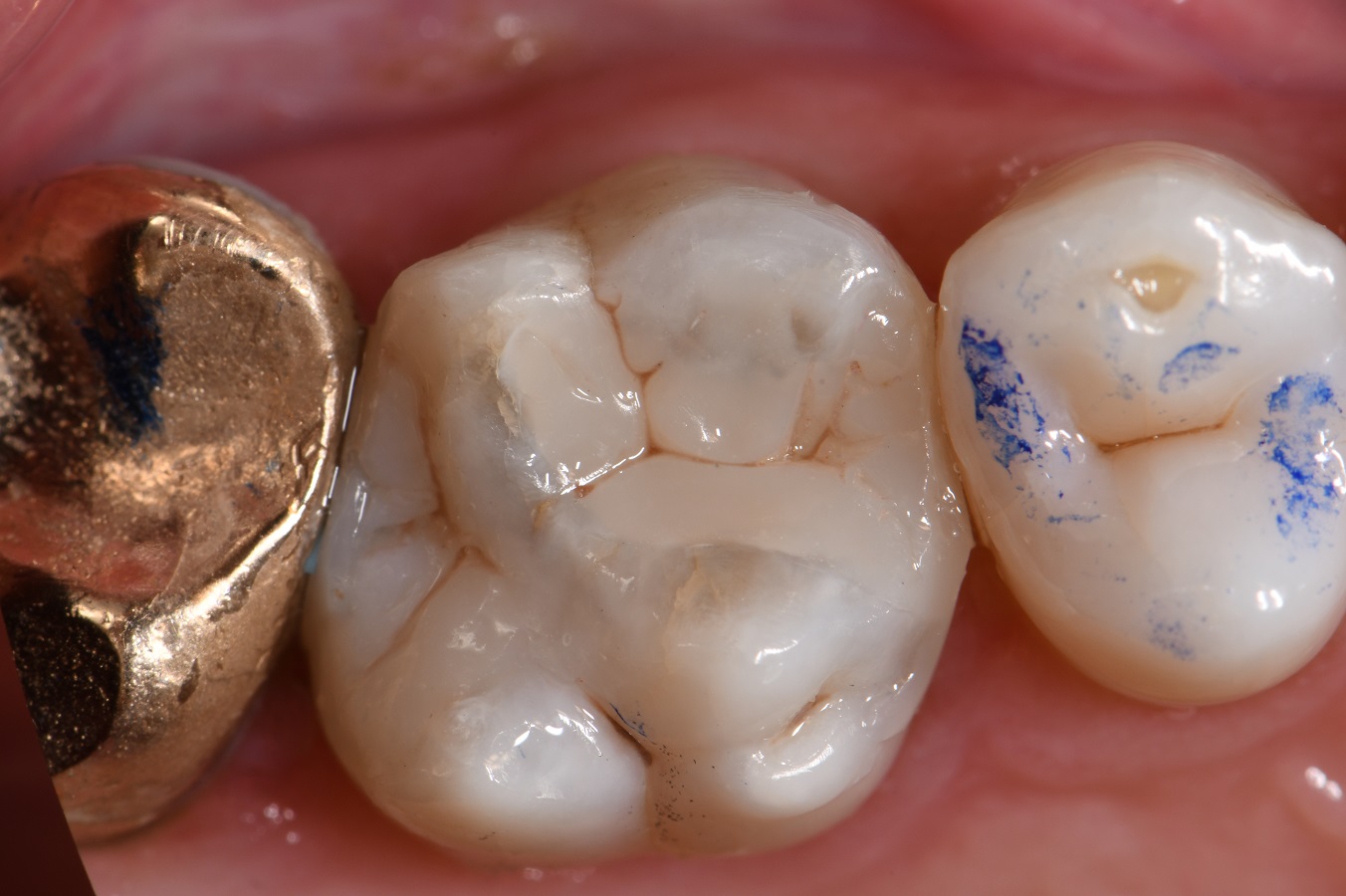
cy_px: 448
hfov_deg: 13.1
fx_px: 5867
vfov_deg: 8.7
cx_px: 673
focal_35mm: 157
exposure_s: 1/160
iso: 200
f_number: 32
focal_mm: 105
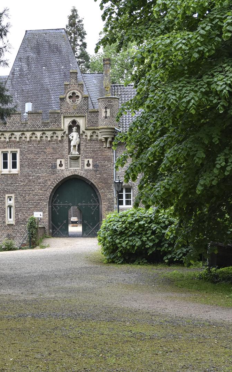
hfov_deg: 16.1
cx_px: -20
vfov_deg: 26.2
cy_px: 184
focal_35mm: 79
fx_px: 799
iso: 200
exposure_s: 1/125
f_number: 5.6
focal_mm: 34
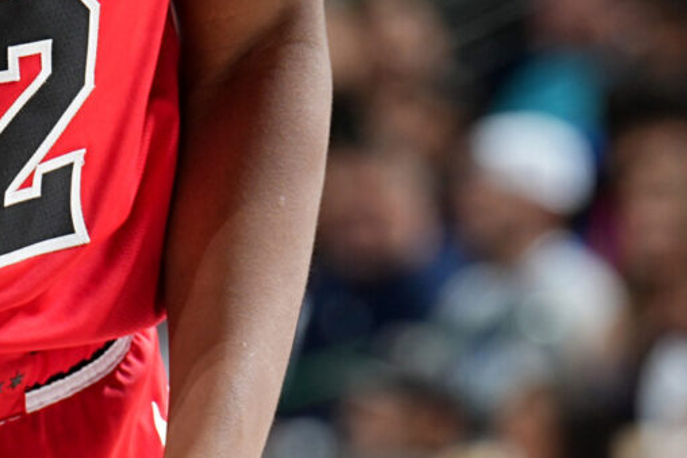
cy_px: -319
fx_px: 21645
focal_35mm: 1134
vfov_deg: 1.2
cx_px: -77
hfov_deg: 1.8
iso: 200
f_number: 5
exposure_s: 1/500
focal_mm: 200
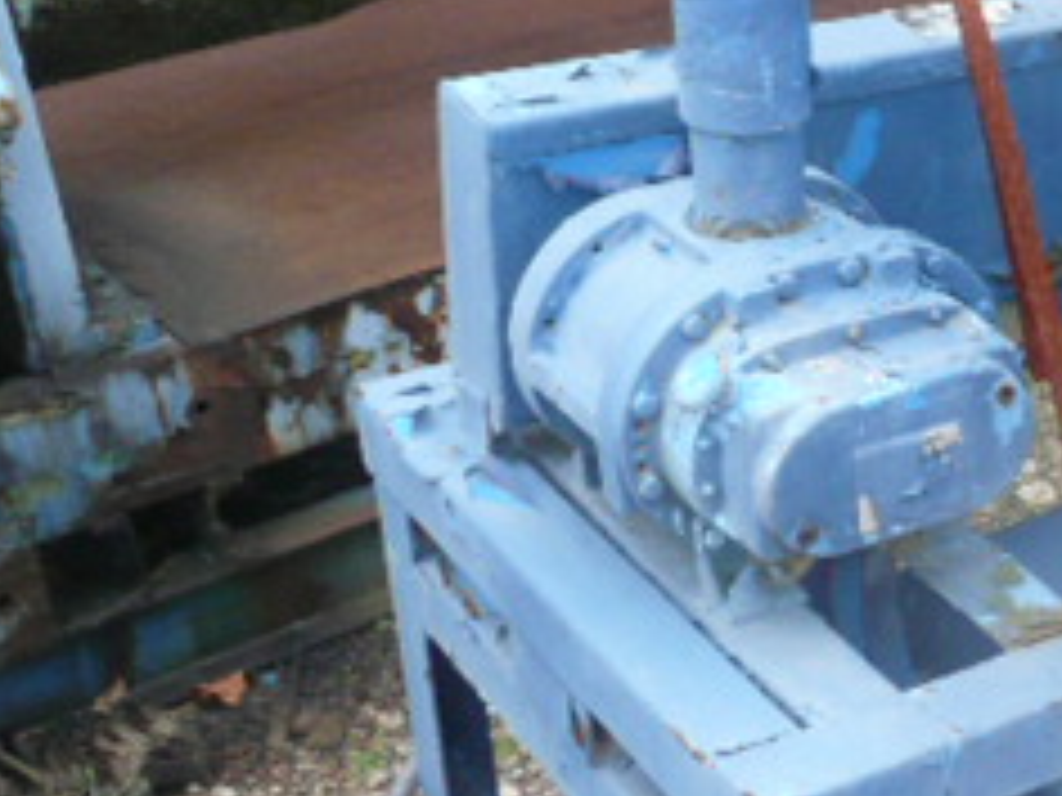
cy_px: 337
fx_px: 2332
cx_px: 1323
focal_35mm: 76
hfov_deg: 23.2
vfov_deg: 19.4
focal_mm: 4.6
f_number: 3.3
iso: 200
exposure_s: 1/125
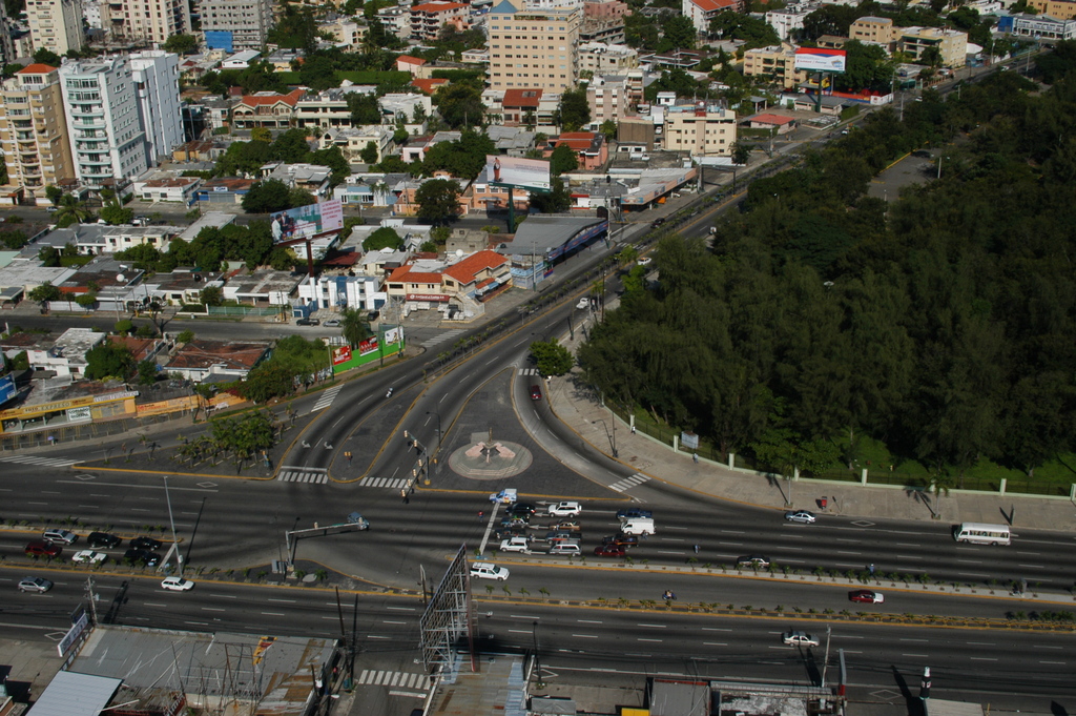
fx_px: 1254
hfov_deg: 46.4
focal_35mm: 42
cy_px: 358
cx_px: 538
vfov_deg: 31.8
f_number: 14
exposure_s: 1/320
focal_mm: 28
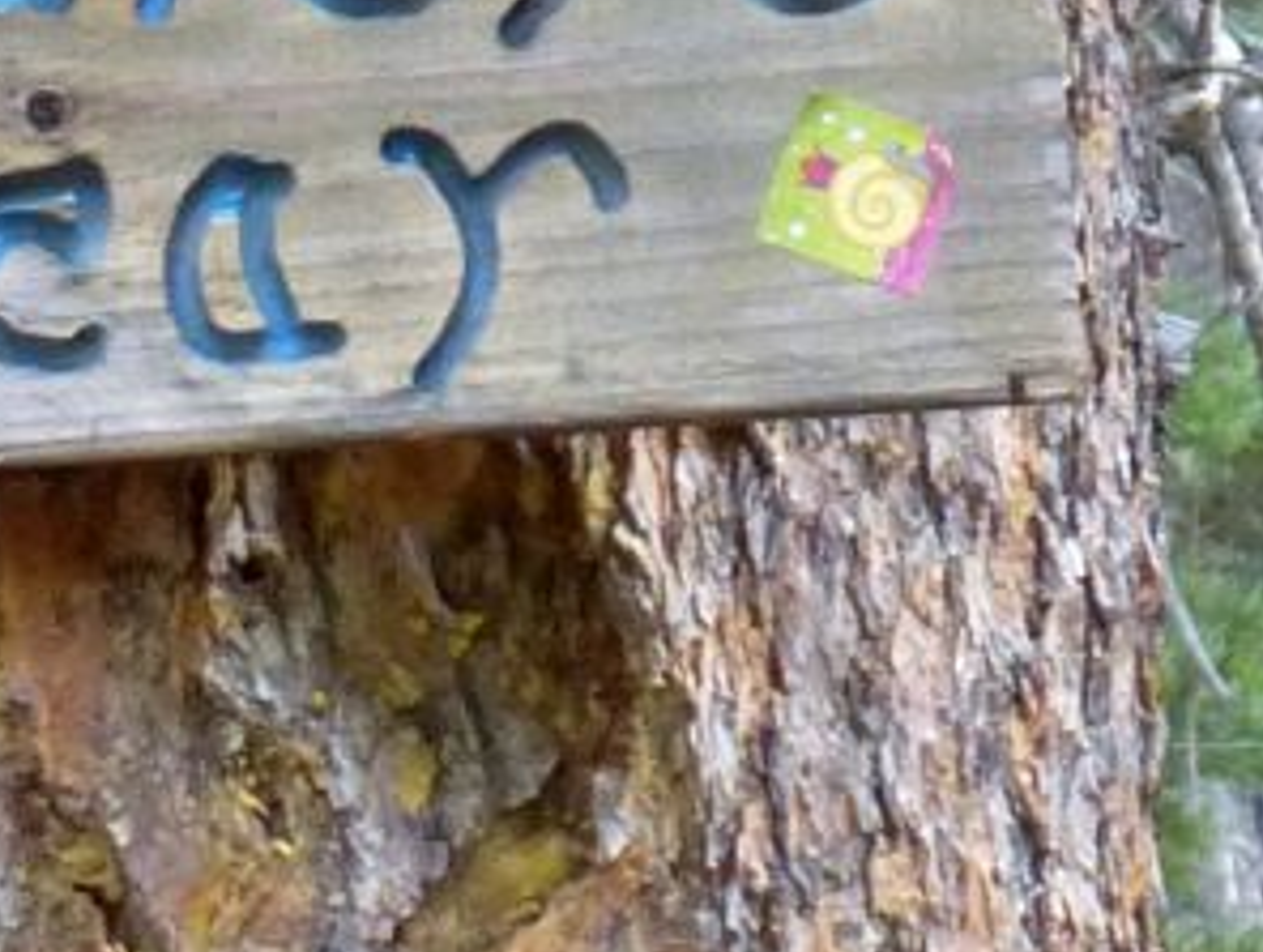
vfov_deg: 3.8
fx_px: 14216
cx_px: 4
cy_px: -418
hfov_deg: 5.1
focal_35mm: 389
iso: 400
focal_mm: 17.3
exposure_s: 1/25
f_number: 5
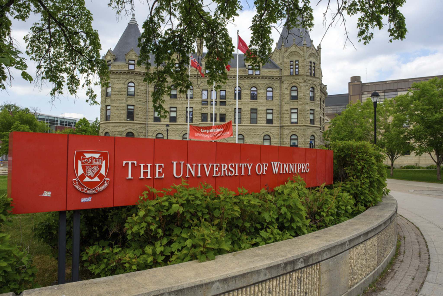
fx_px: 295
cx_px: 222
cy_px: 148
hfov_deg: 73.7
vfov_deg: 53.2
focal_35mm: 24
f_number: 14
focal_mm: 24
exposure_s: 1/160
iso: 100
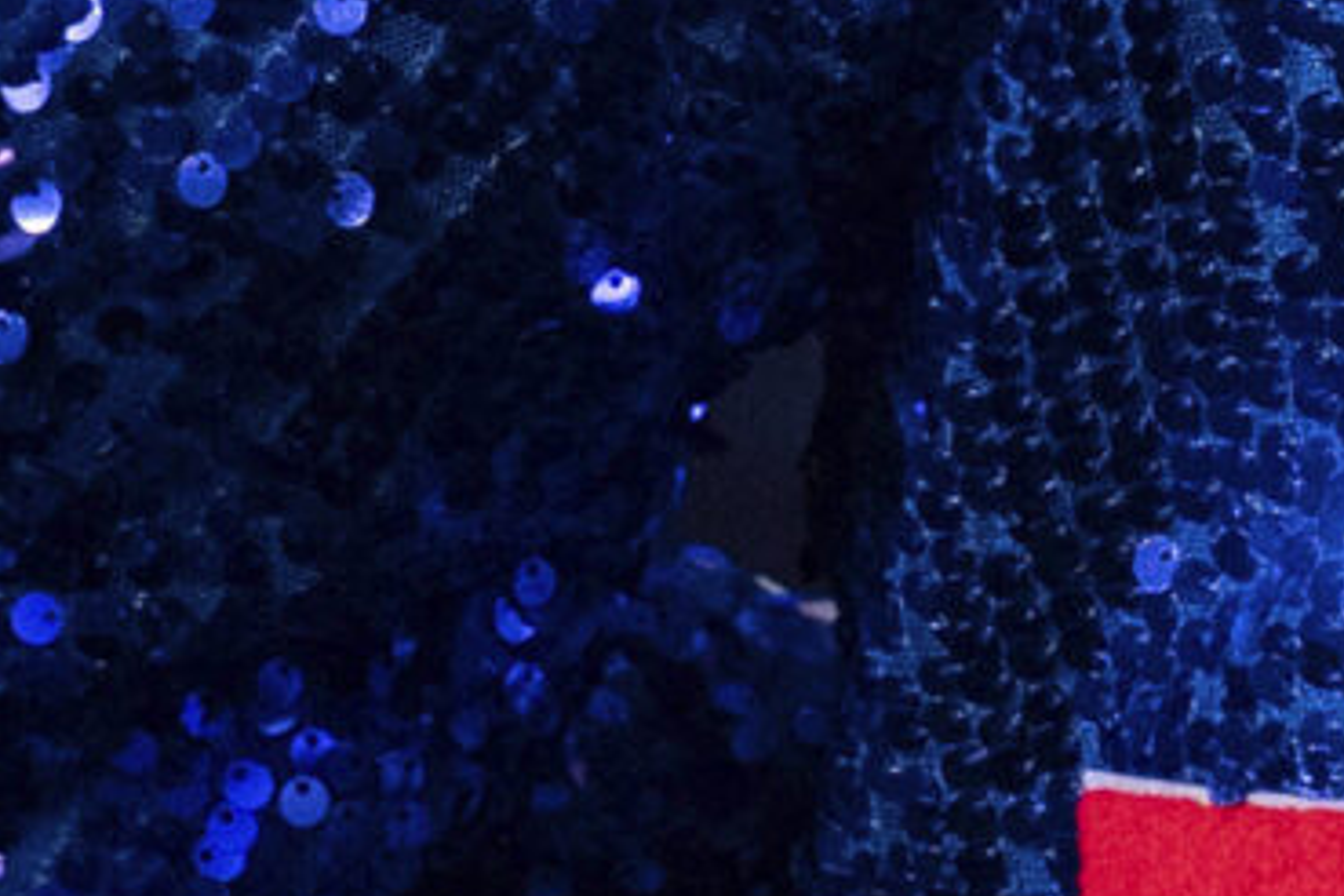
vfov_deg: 4.2
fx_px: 12170
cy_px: -1044
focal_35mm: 326
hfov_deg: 6.2
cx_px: 2153
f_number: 4.5
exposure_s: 1/320
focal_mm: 47
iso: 3200
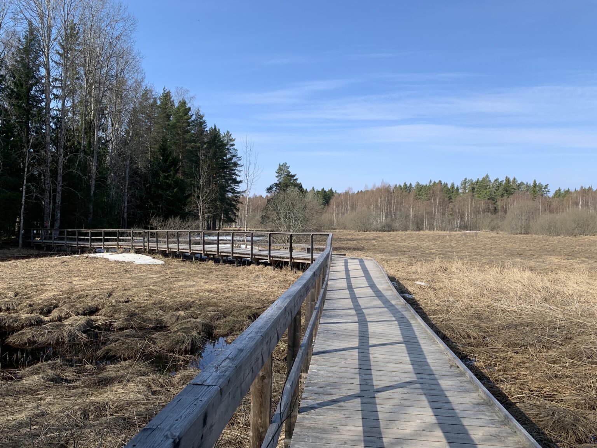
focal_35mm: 26
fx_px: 448
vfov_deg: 53.1
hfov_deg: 67.3
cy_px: 224
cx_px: 298
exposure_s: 1/1406
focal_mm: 4.25
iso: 25
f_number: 1.8
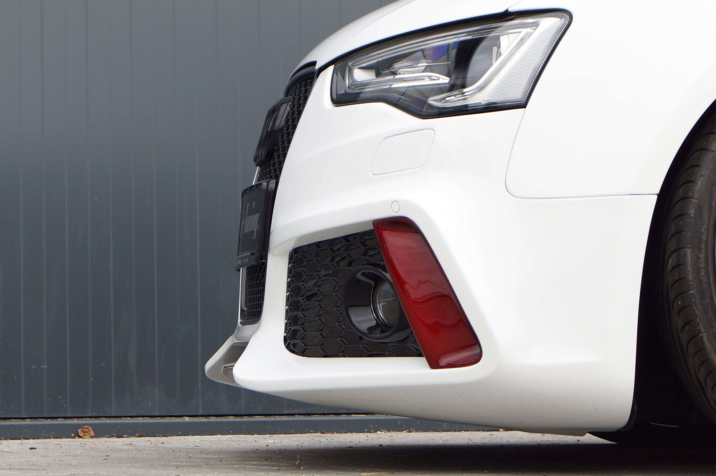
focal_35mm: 165
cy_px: 238
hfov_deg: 12.5
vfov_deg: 8.3
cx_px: 358
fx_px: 3279
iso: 100
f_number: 6.7
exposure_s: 1/125
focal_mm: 55
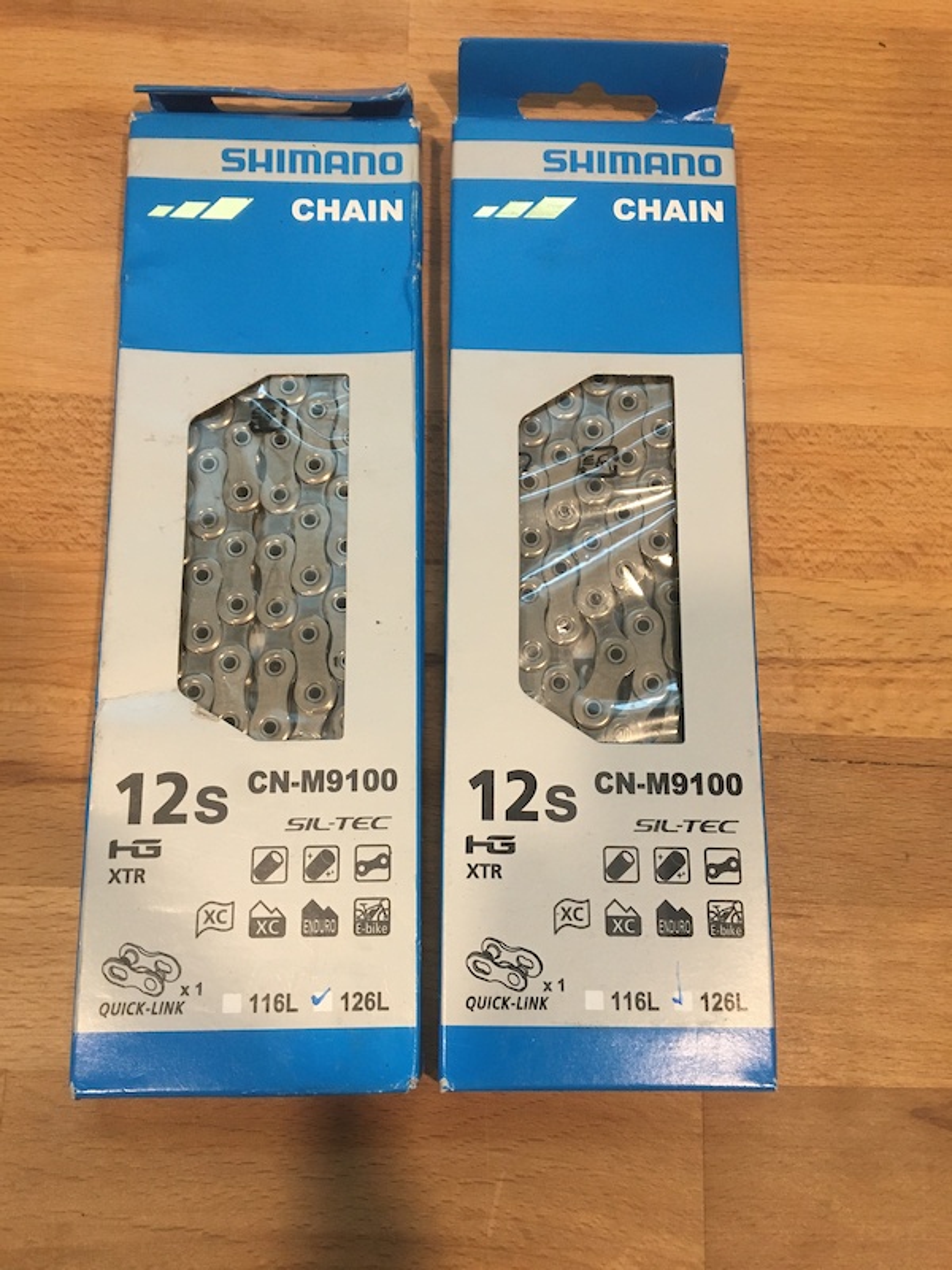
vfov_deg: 61.7
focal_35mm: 29
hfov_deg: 48.2
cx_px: 476
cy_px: 635
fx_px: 1063
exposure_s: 1/30
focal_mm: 4.15
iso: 100
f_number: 2.2
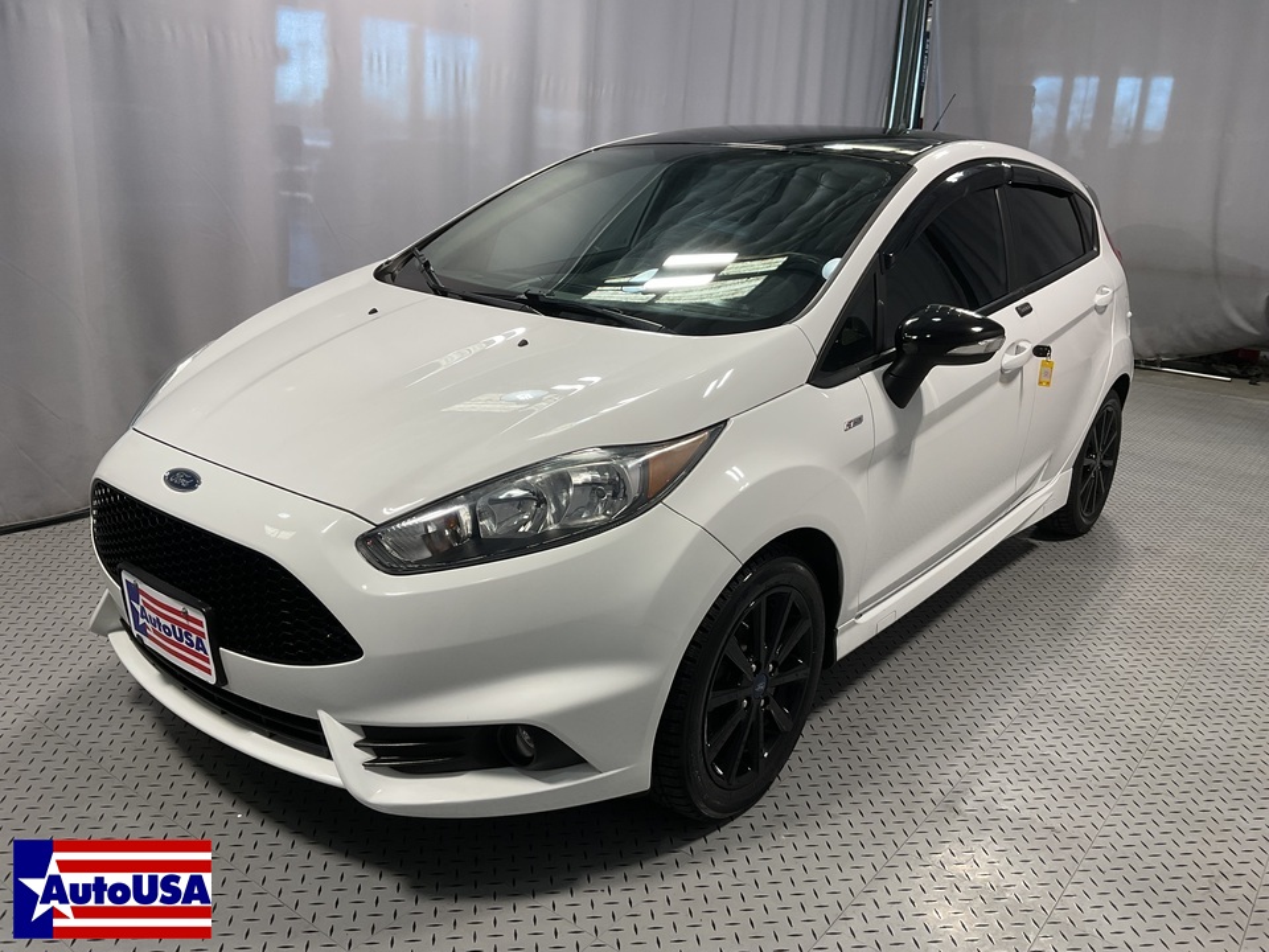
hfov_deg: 61.7
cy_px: 476
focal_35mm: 29
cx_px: 634
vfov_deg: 48.2
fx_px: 1063
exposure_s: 1/120
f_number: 1.8
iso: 25
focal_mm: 3
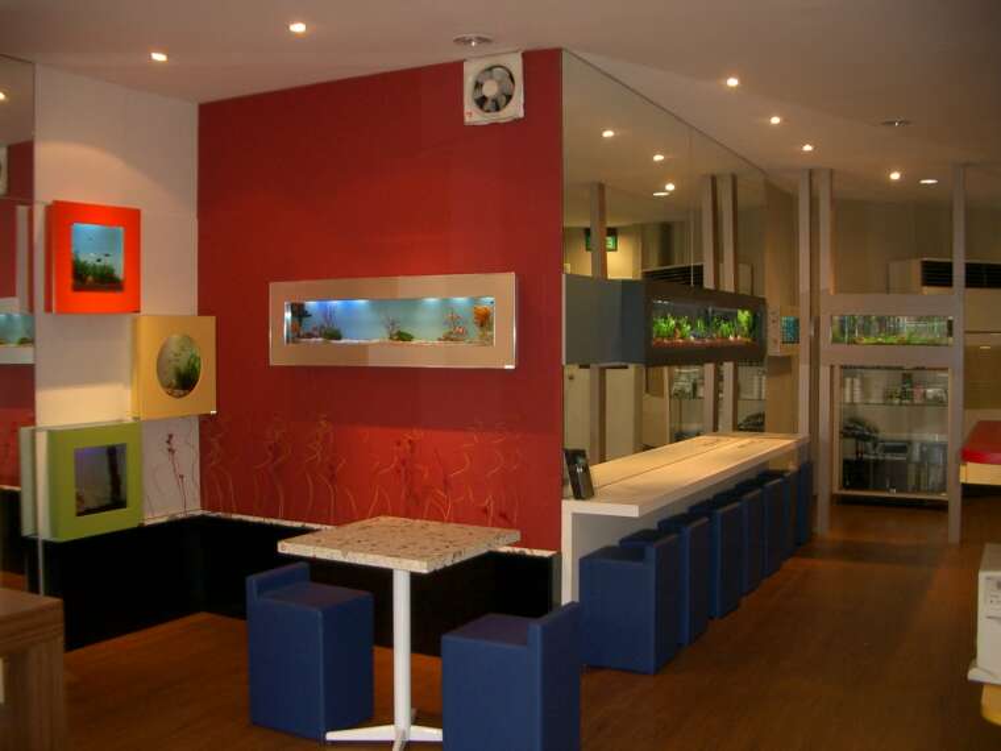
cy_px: 376
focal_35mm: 35
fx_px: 1012
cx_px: 500
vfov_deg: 40.7
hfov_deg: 52.6
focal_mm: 5.8
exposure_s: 1/40
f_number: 2.6
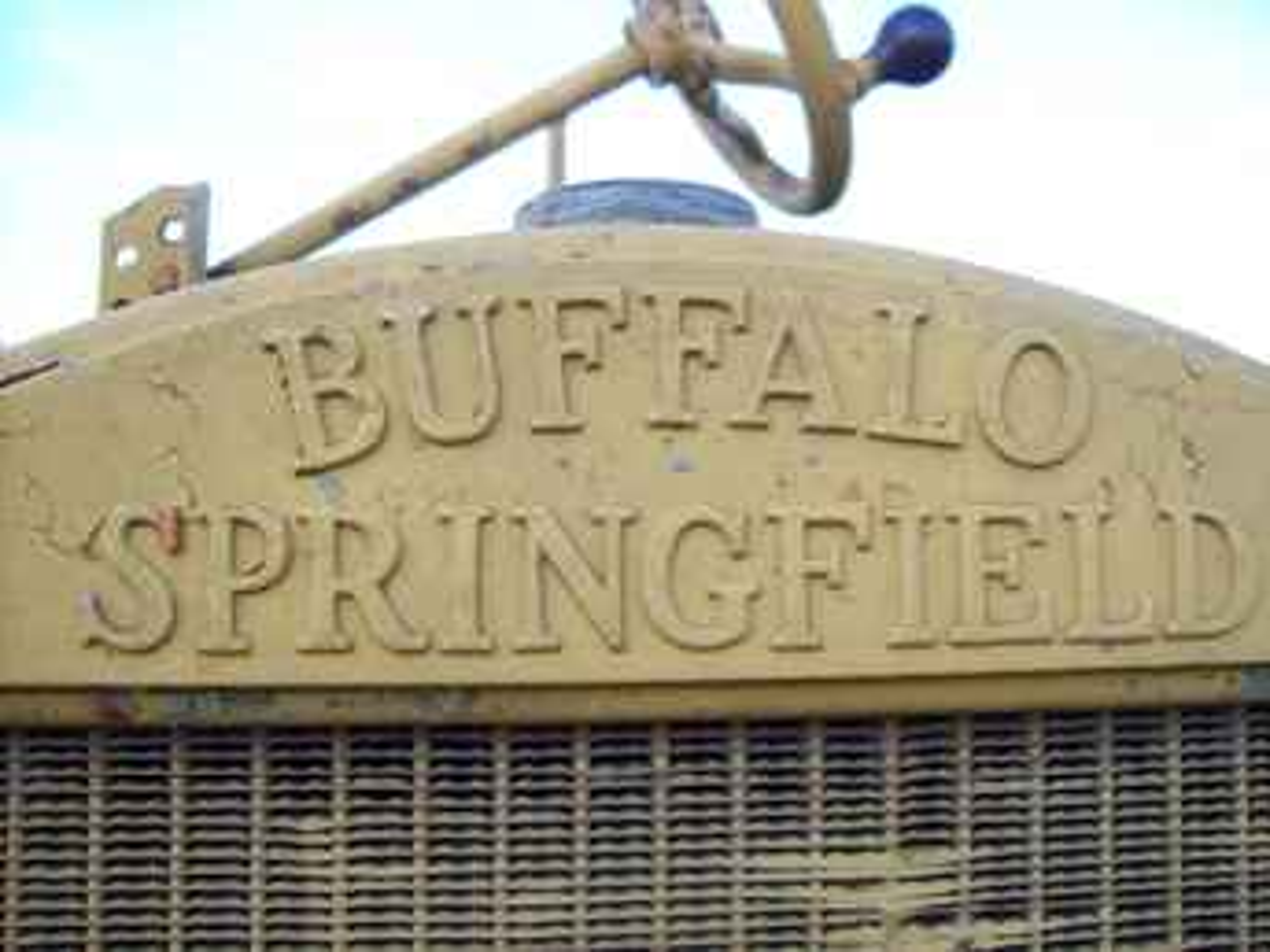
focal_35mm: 36
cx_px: 635
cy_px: 476
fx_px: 1321
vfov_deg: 39.7
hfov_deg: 51.4
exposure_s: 1/126
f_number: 2.7
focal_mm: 6
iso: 80
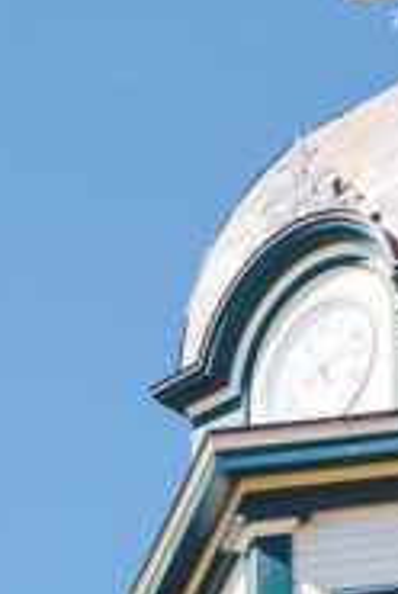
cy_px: 1149
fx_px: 5022
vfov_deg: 6.6
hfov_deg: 4.5
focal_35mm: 304
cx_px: 541
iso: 200
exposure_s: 1/320
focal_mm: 55
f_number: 11
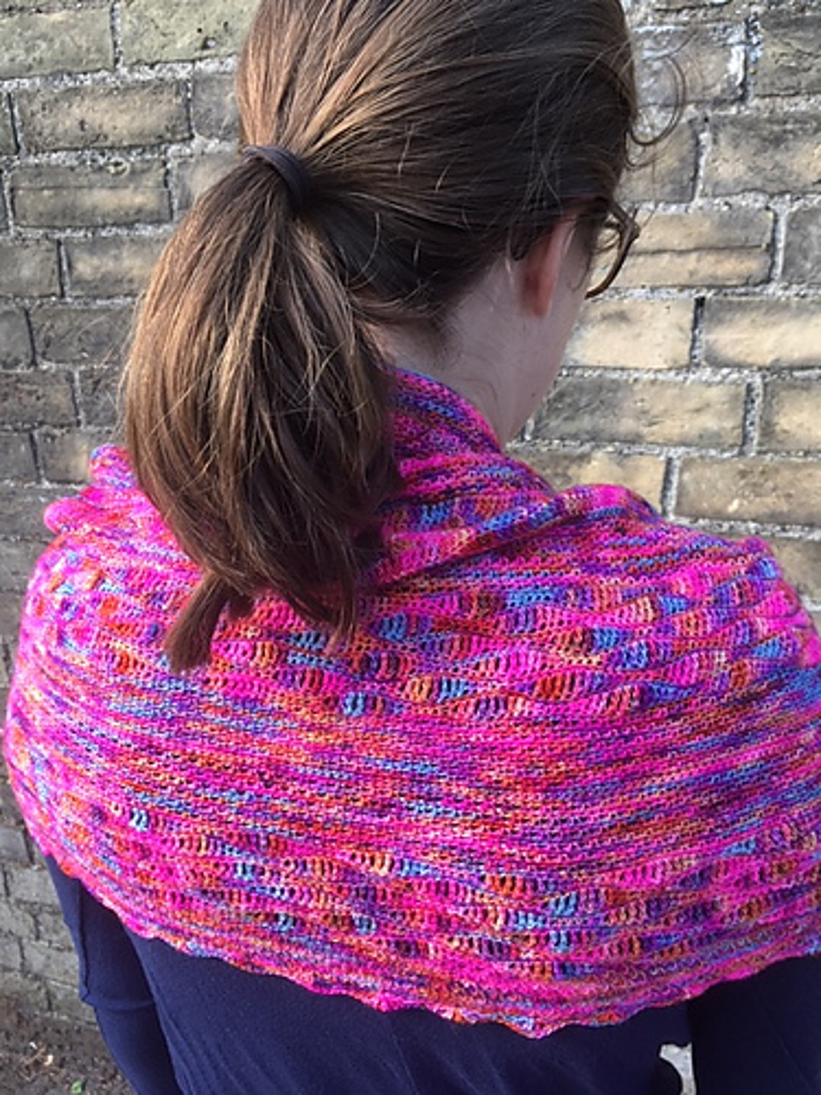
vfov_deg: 61.7
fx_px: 917
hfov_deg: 48.2
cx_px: 410
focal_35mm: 29
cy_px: 548
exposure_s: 1/141
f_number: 2.2
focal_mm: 4.15
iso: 25
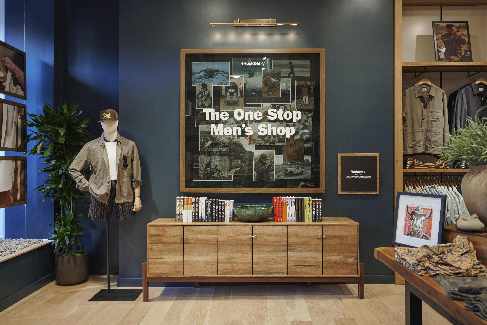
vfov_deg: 46.4
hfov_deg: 65.5
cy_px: 162
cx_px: 244
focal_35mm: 28
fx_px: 379
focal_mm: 28
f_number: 2.8
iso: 800
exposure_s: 1/30
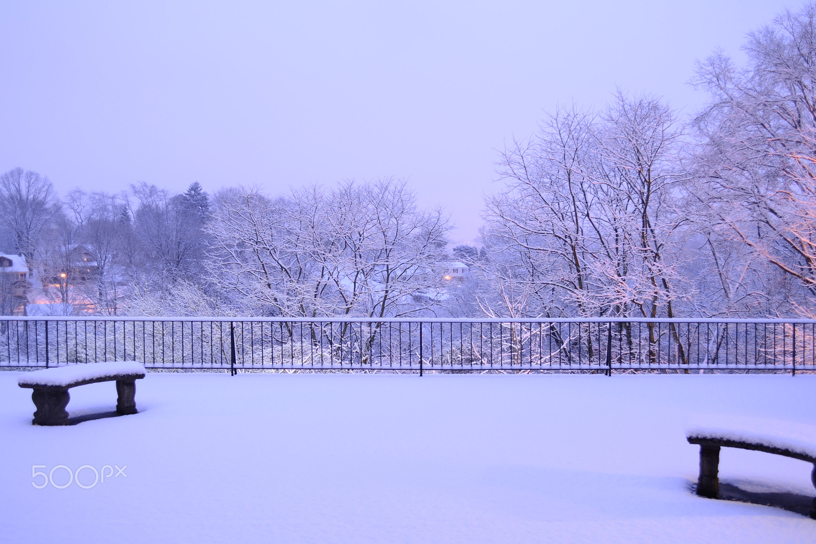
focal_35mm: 36
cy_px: 272
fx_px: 816
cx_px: 408
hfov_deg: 53.1
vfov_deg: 36.9
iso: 200
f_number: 5.6
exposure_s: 5
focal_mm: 24
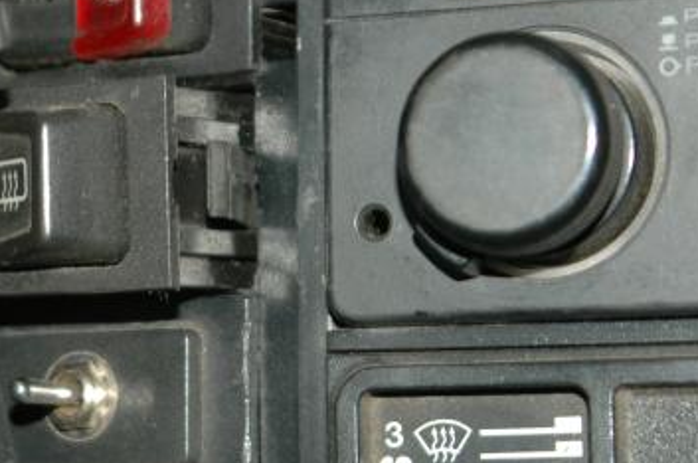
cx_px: 109
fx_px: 3424
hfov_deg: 11.6
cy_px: 300
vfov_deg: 7.7
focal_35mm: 177
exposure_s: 1/250
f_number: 4.8
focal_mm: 65
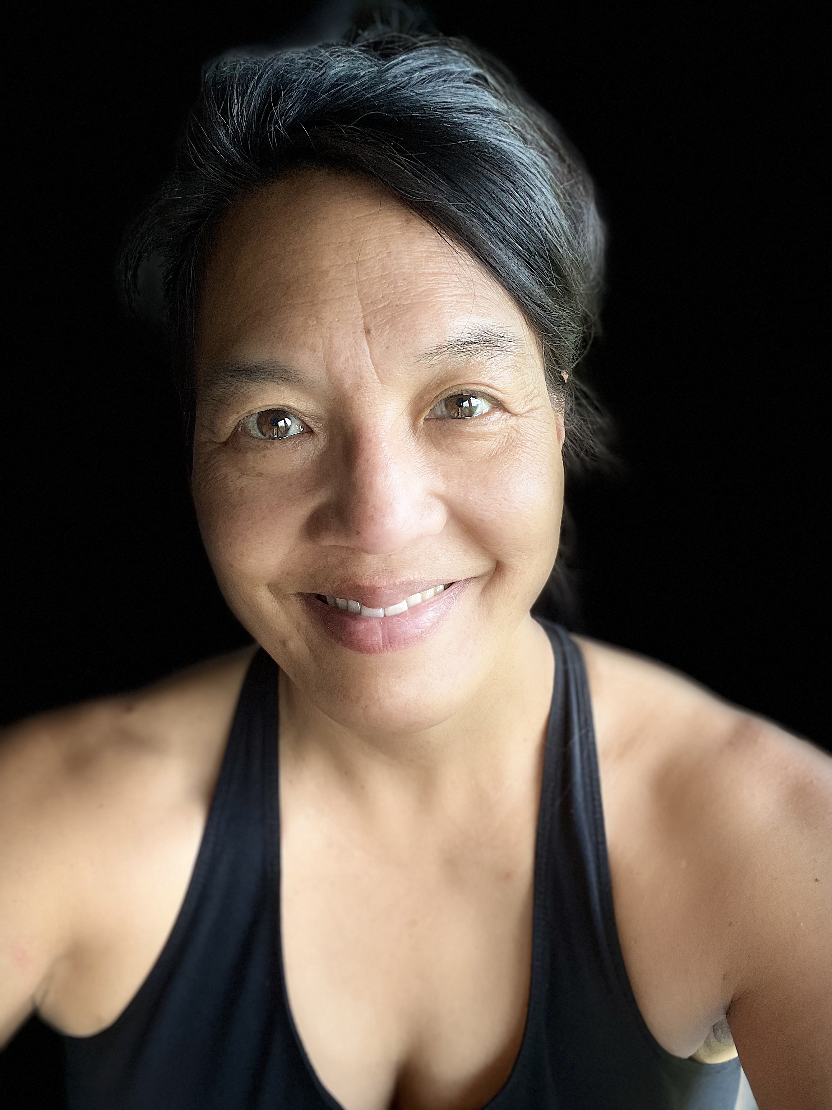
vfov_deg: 60.0
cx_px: 416
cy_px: 555
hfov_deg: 46.8
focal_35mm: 30
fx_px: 961
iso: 100
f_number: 2.2
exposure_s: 1/68
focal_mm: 2.71
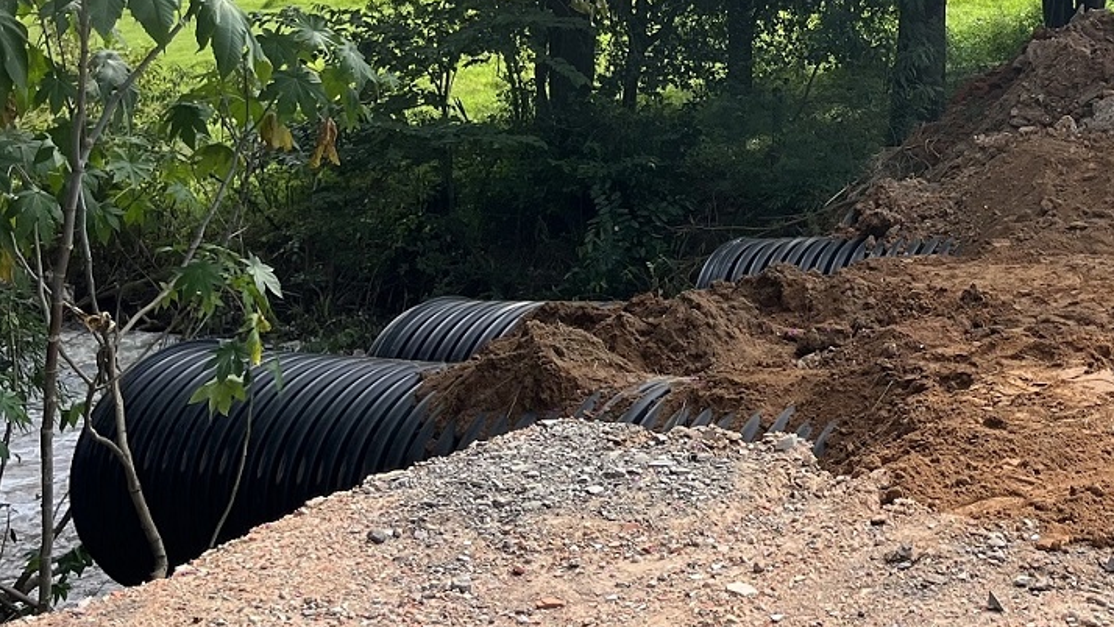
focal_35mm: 64
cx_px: 1049
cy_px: 3
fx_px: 1891
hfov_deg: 31.0
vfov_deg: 18.4
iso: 50
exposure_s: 1/1129
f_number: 1.6
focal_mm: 5.1
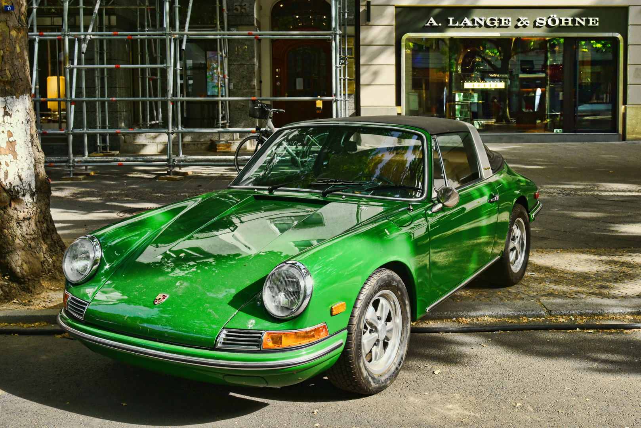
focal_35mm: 34
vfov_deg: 38.9
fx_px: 606
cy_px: 214
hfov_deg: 55.8
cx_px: 320
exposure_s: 1/125
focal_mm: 34
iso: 250
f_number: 9
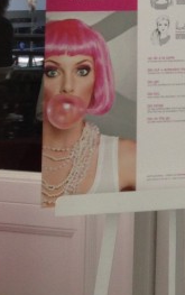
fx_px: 1094
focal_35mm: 136
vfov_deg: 14.9
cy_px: -48
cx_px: 409
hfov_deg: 8.9
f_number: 2.4
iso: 64
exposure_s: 1/120
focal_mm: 4.13
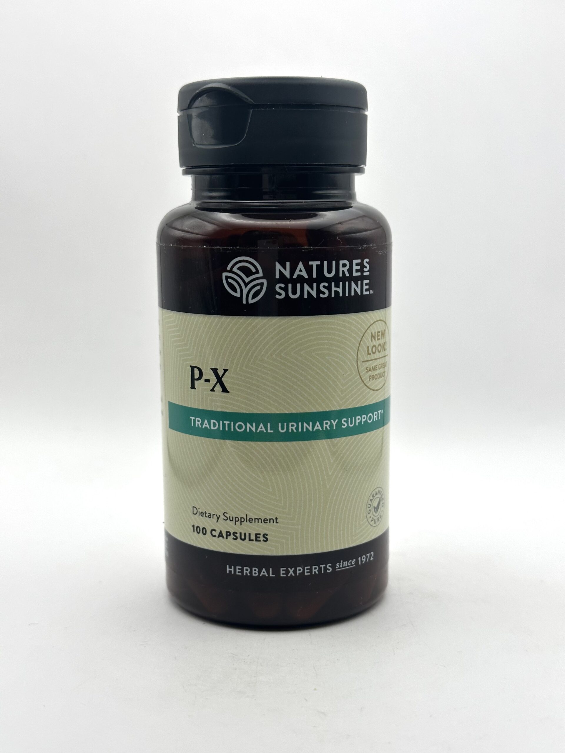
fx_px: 1045
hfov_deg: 30.3
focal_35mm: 48
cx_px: 282
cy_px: 376
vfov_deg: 39.7
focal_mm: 6.86
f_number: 1.78
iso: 64
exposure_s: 1/339
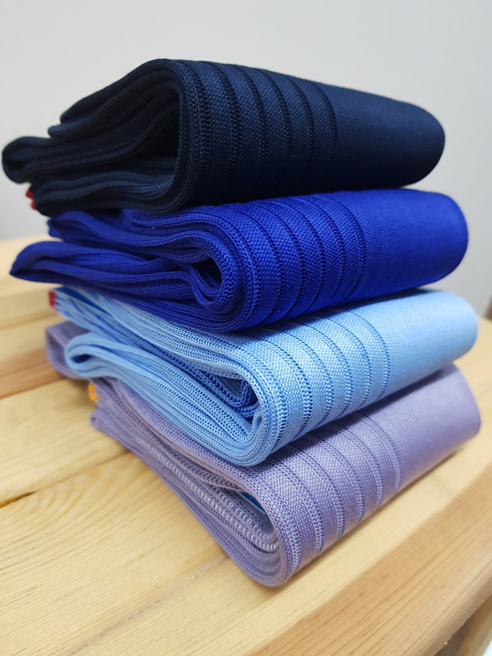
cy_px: 328
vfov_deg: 67.3
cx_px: 246
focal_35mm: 26
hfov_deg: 53.1
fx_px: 493
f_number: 1.7
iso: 200
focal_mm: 4.3
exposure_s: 1/50
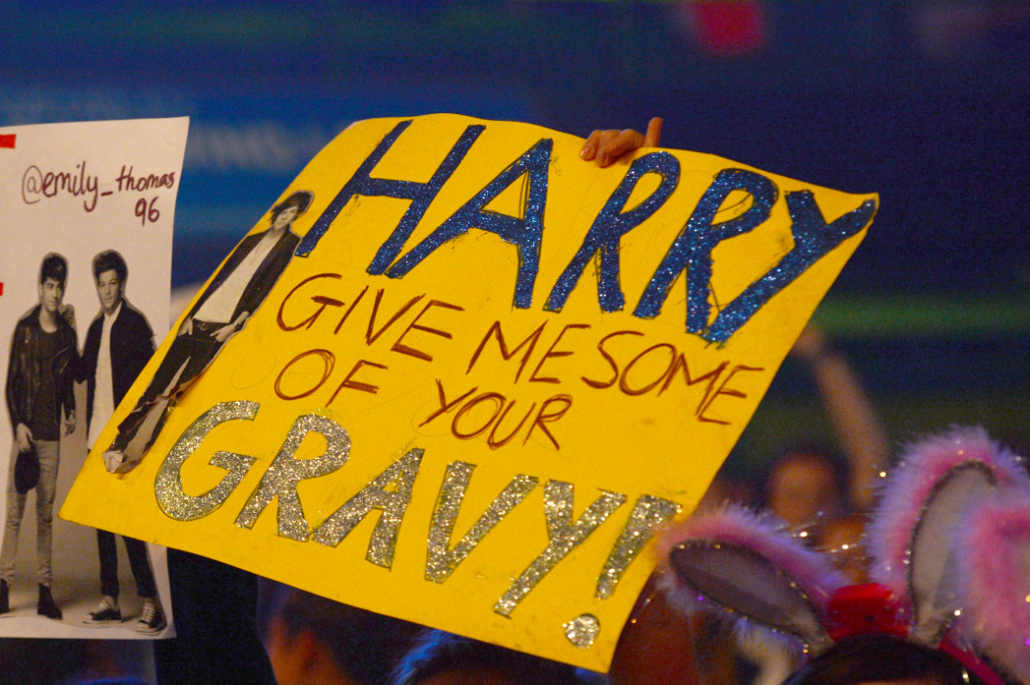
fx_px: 5033
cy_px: 423
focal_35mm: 176
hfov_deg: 11.7
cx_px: 278
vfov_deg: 7.8
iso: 1600
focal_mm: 120
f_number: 4
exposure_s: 1/320
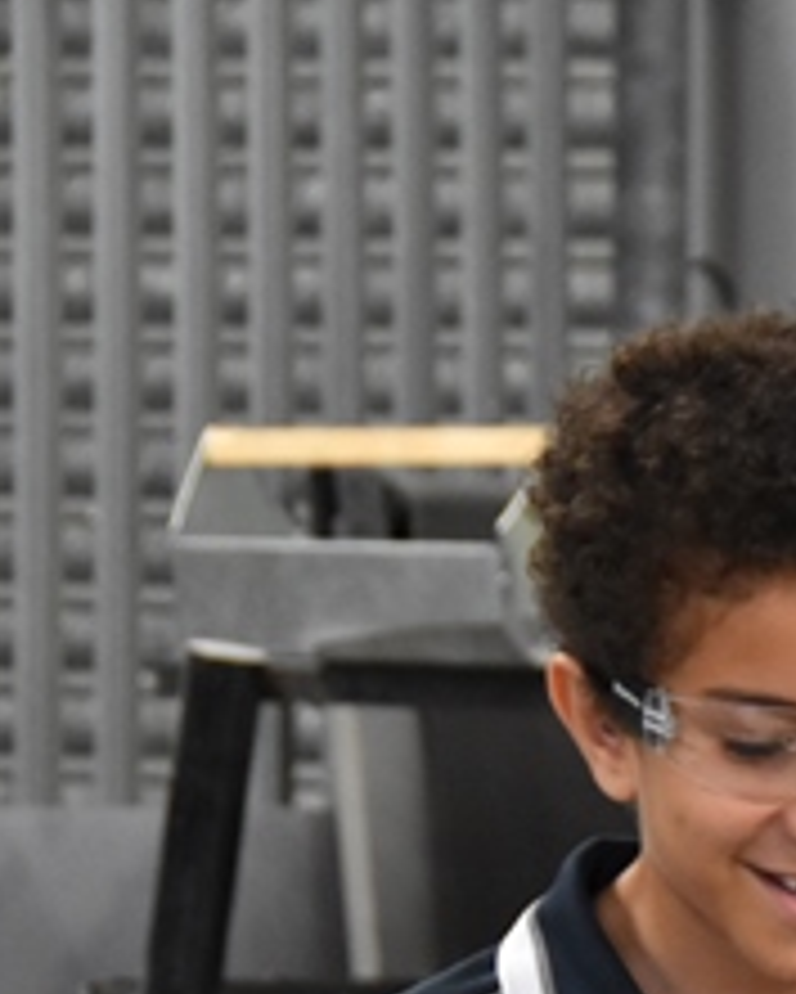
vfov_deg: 5.4
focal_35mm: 357
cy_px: 1172
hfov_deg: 4.3
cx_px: 1605
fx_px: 10506
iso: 2200
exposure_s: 1/125
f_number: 5
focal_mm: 70
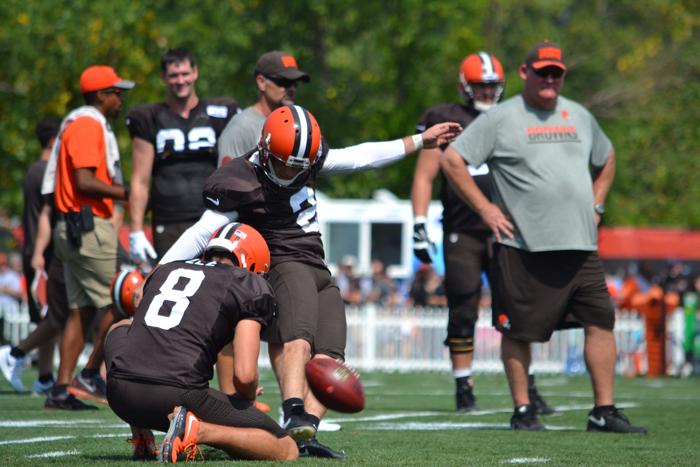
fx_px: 8749
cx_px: 350
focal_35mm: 450
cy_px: 234
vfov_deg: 3.1
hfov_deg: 4.6
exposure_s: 1/1600
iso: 400
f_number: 6.3
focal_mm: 300
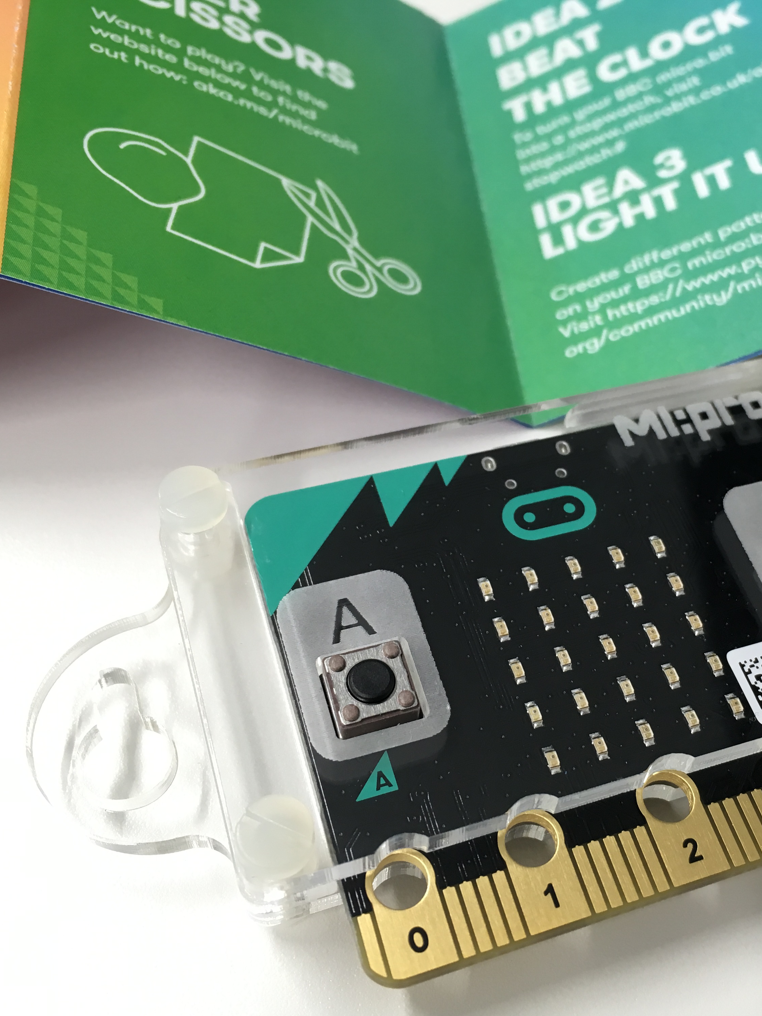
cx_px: 524
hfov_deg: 36.3
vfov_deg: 47.9
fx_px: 1145
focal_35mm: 39
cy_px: 512
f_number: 2.2
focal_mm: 4.15
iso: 50
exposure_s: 1/30
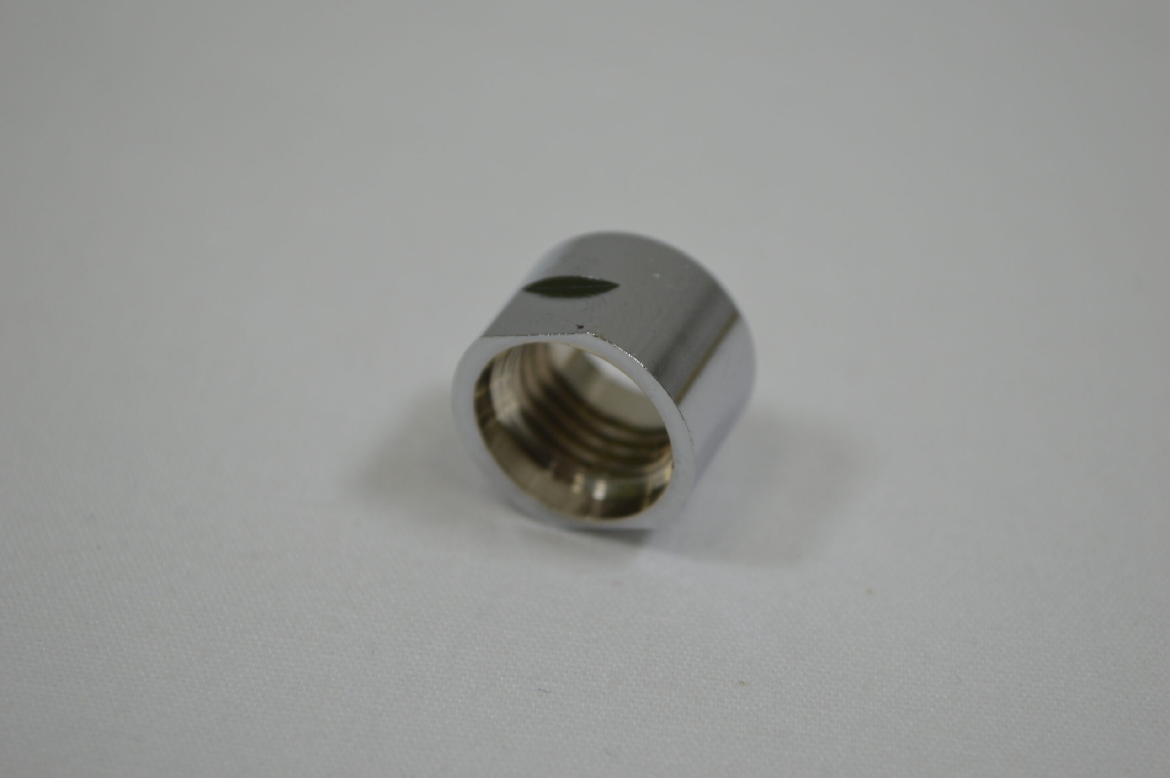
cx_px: 585
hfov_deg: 24.6
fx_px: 2679
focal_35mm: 82
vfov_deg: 16.5
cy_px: 389
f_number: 5.6
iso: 250
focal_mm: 55
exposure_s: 1/125
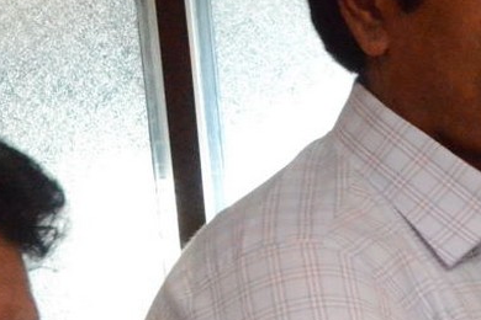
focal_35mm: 175
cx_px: 935
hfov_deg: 10.8
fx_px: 2338
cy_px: 362
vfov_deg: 7.8
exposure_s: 1/100
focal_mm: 28
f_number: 10
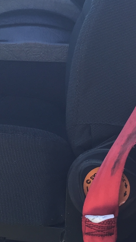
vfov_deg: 20.8
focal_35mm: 102
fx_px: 654
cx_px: -142
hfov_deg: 10.8
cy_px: 75
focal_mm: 4.15
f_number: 2.2
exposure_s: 1/149
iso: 32
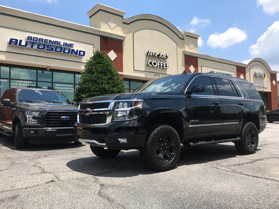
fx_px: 234
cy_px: 104
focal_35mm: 29
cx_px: 140
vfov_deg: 48.2
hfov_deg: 61.7
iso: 25
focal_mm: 4.15
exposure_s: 1/1099
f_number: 2.2
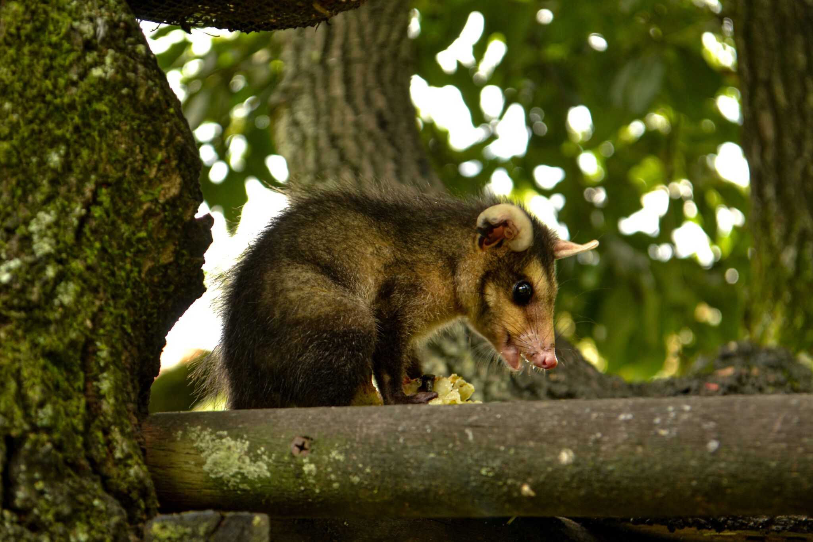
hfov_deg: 24.6
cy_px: 271
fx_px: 1863
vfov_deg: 16.6
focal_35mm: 82
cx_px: 406
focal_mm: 55
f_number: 5.6
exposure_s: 1/60
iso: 400
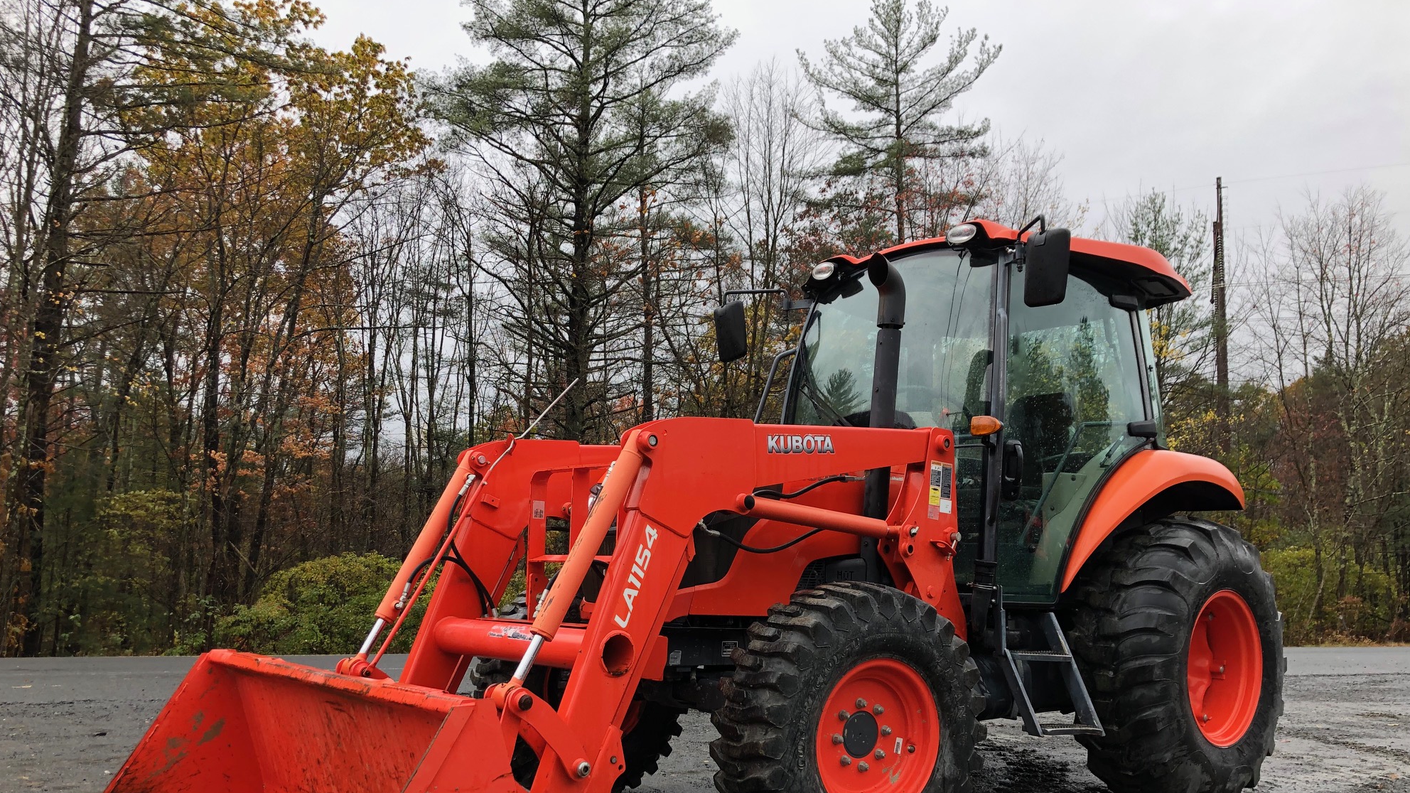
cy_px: 534
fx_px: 1159
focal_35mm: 31
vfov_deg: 37.3
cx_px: 700
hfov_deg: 62.6
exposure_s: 1/281
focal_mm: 3.99
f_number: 1.8
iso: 20
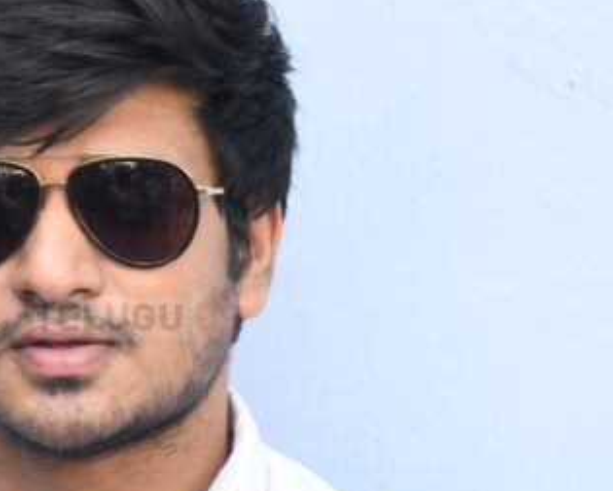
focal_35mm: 218
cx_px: 138
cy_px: 318
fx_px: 3955
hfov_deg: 8.8
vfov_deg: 7.1
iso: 2000
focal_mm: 105
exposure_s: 1/125
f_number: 10
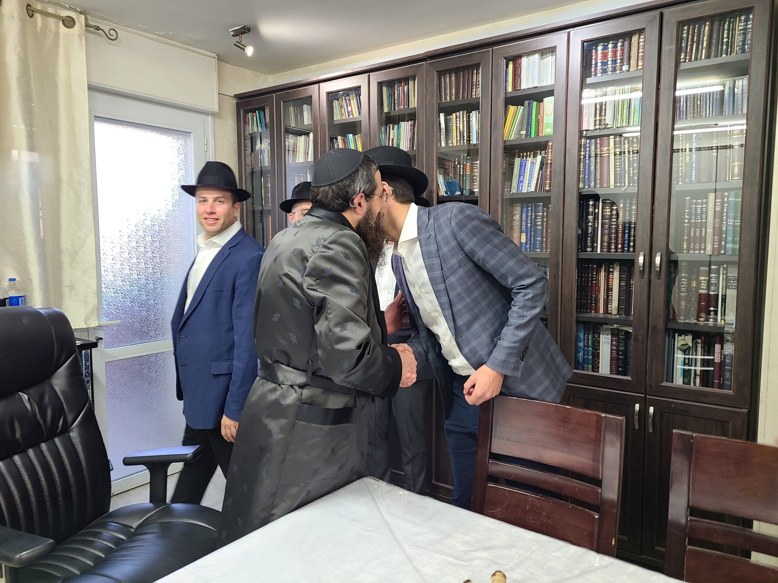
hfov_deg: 67.3
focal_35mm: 26
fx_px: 584
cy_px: 292
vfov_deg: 53.1
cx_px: 389
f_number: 1.8
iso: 125
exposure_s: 1/50
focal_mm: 5.4
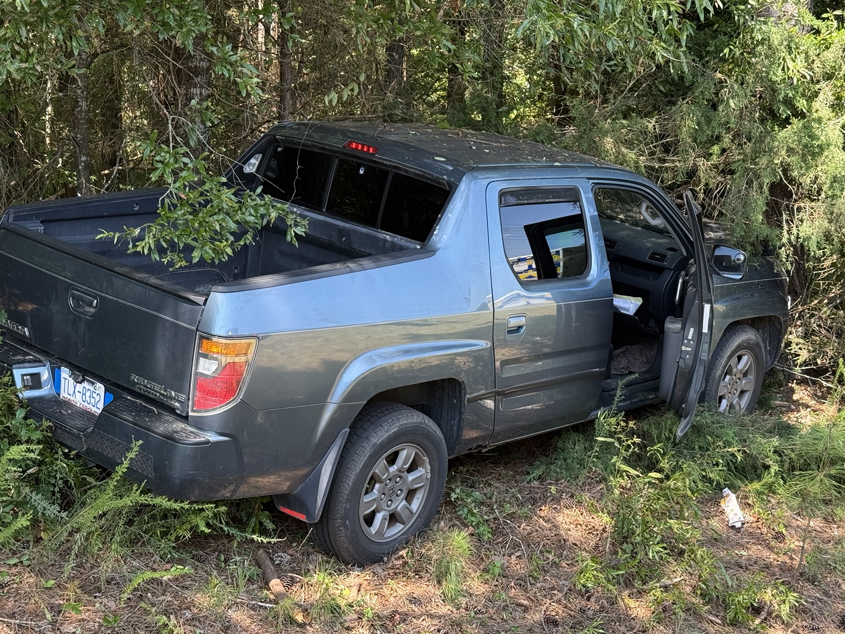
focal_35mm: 59
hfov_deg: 32.7
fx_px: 1440
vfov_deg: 24.8
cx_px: 415
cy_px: 332
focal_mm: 6.76
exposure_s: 1/302
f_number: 1.78
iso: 100
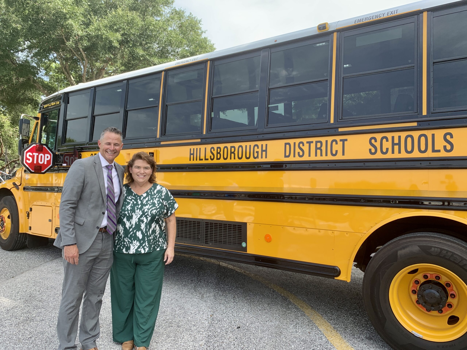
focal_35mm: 26
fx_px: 351
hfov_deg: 67.3
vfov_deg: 53.1
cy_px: 175
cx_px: 234
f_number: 1.8
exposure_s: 1/450
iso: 25
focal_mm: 4.25
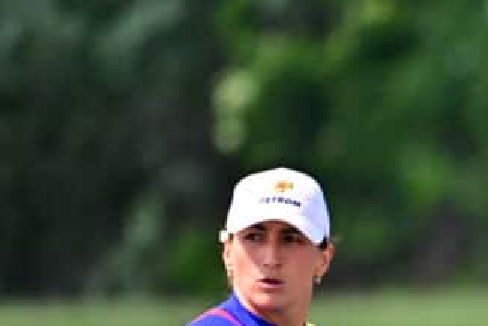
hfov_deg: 1.4
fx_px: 20029
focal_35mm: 1477
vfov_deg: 0.9
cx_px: 827
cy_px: 300
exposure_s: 1/1000
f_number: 4.5
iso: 160
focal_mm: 400
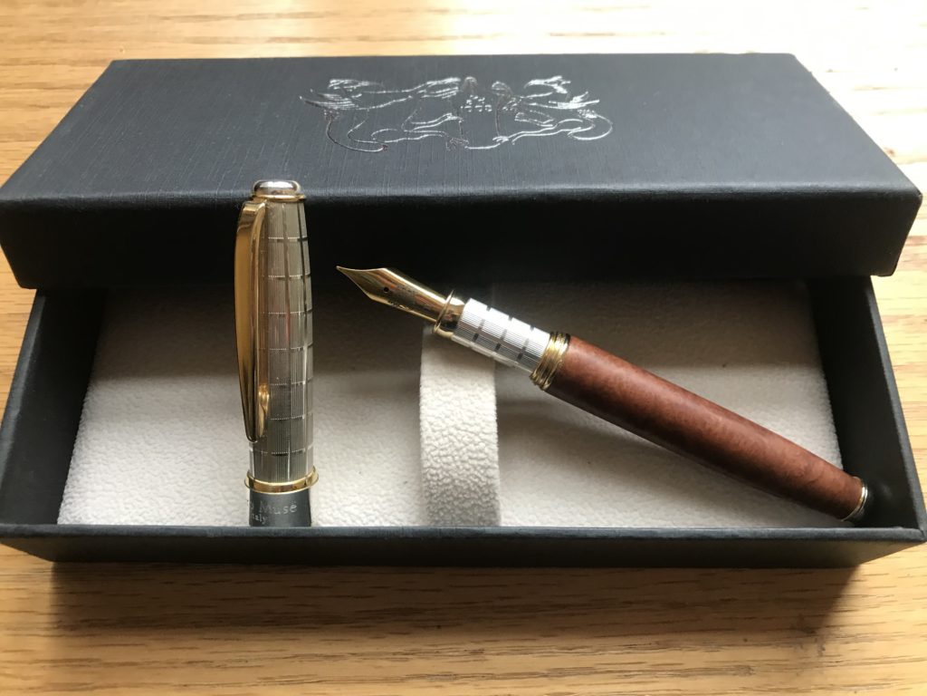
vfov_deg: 49.7
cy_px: 348
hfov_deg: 63.4
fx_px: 750
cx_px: 464
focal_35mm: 28
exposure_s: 1/17
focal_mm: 3.99
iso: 40
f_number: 1.8
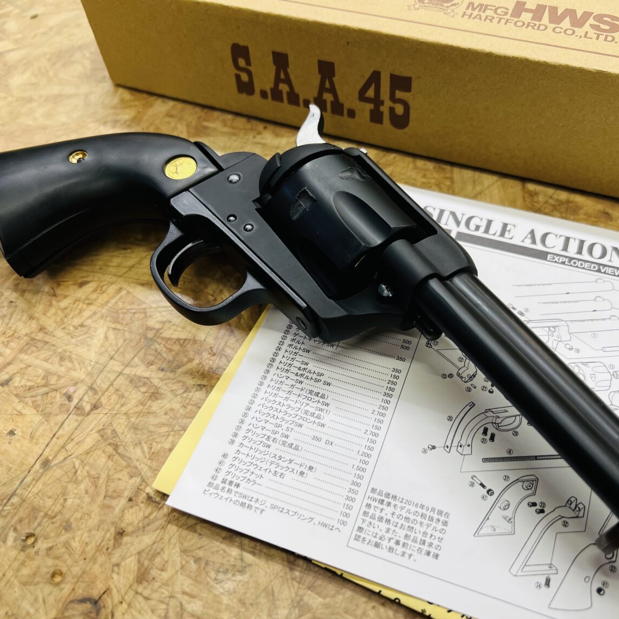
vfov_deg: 52.5
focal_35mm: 31
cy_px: 311
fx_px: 627
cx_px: 347
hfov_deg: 52.4
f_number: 1.5
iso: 64
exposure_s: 1/100
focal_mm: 5.7
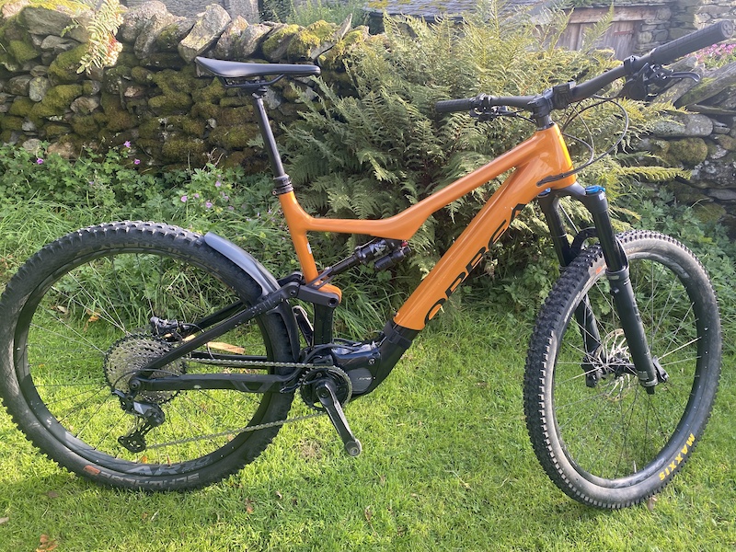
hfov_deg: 67.3
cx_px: 368
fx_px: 553
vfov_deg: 53.1
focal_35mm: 26
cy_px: 276
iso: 32
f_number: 1.8
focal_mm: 4.25
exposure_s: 1/132
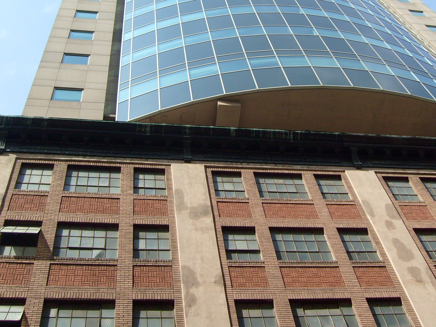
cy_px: 105
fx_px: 630
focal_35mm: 50
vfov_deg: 28.9
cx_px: 264
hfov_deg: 38.0
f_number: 7.1
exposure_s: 1/250
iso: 80
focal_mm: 5.8
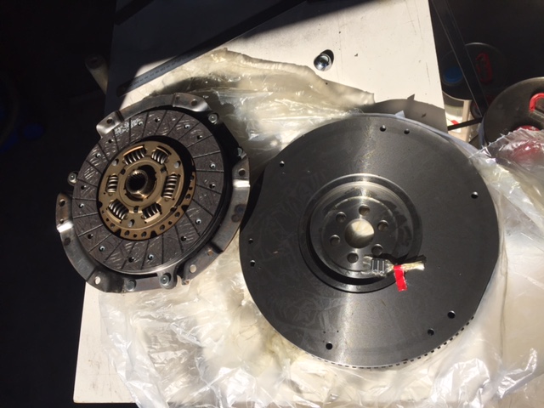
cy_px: 204
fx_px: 456
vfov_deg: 48.2
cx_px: 272
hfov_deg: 61.7
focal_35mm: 29
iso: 32
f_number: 2.2
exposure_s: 1/2475
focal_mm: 4.15
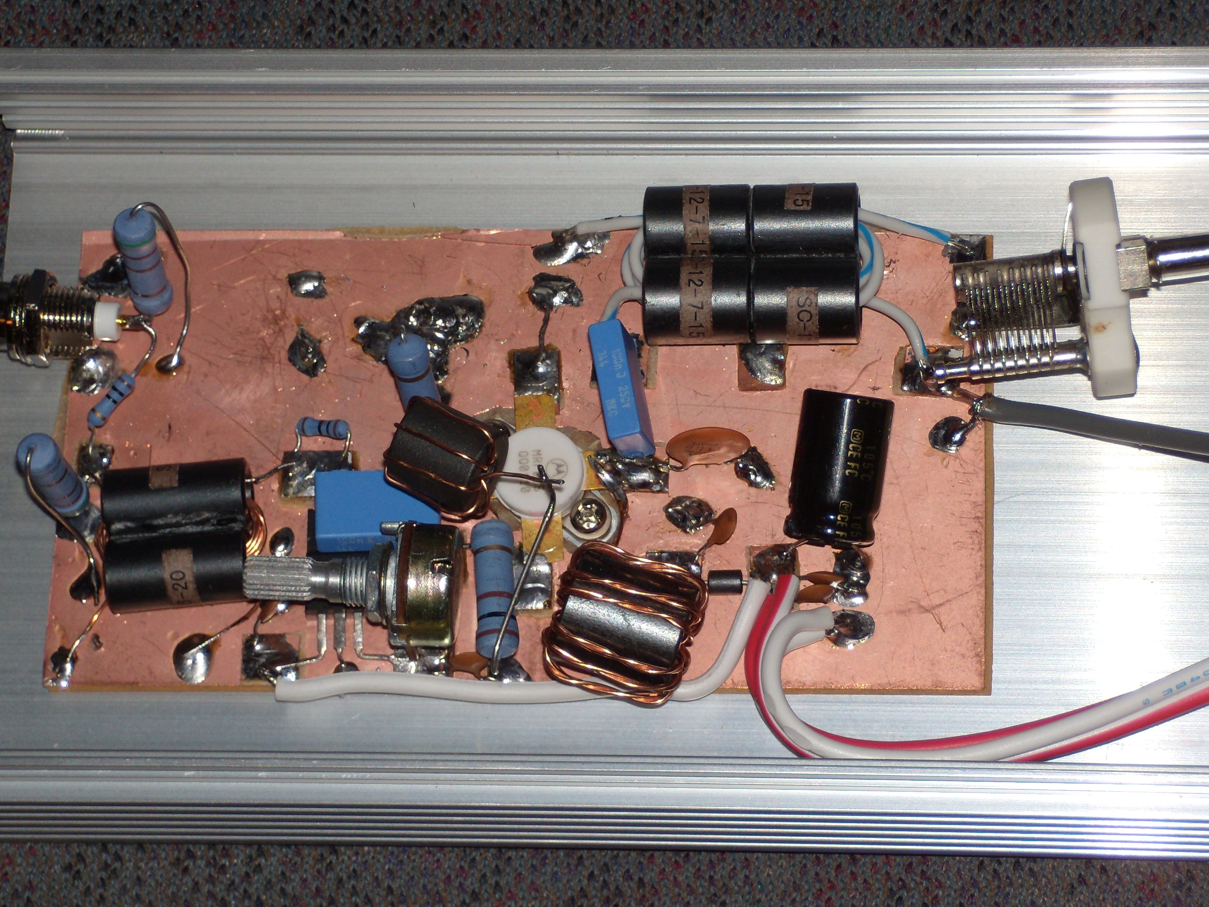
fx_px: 4715
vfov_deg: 11.0
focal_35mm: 135
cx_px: 577
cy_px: 393
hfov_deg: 14.6
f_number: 4.2
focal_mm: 19.7
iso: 80
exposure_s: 1/60
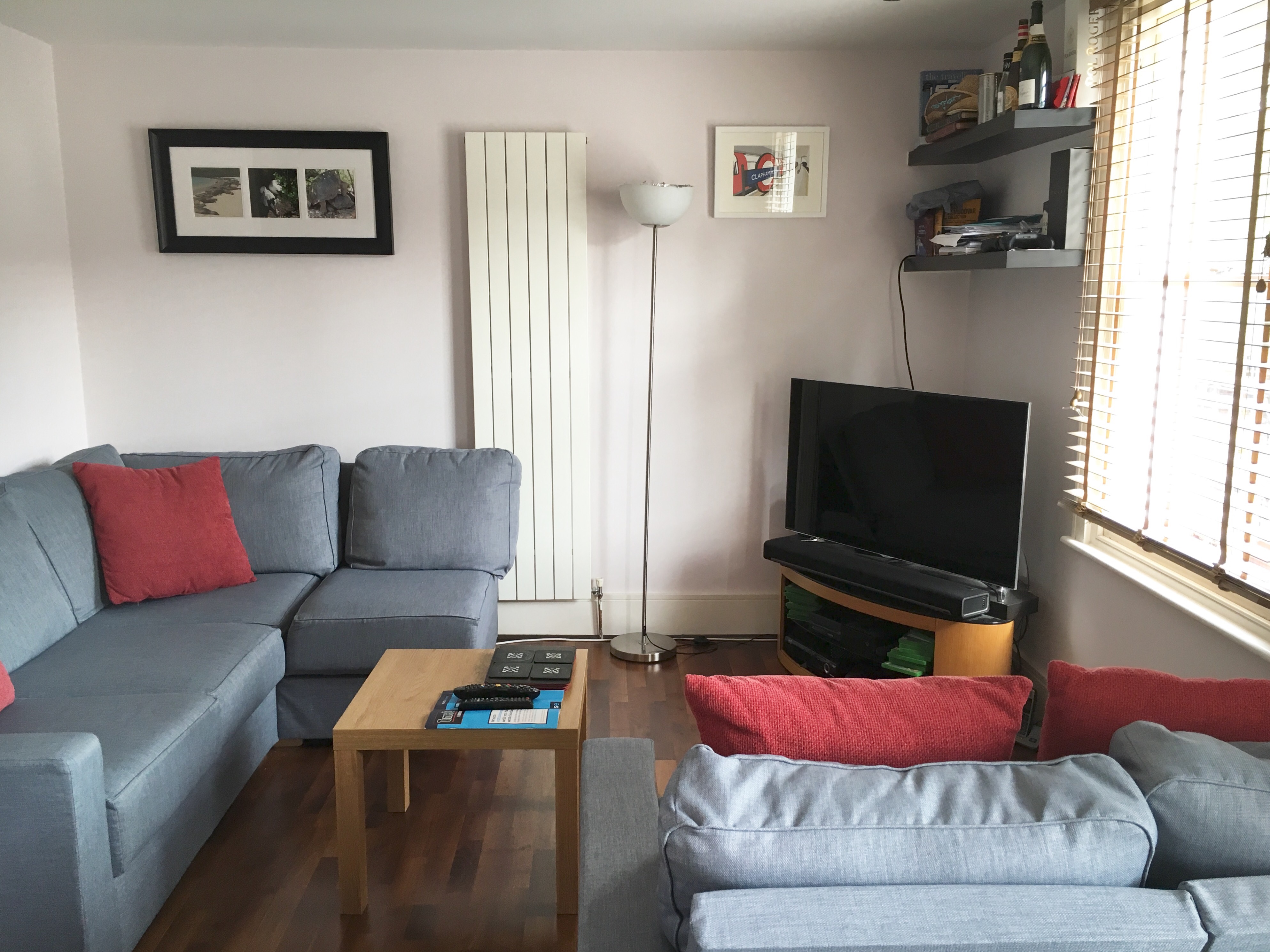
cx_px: 635
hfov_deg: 61.7
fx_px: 1064
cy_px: 476
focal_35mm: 29
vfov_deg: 48.2
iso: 50
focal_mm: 4.15
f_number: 2.2
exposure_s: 1/33
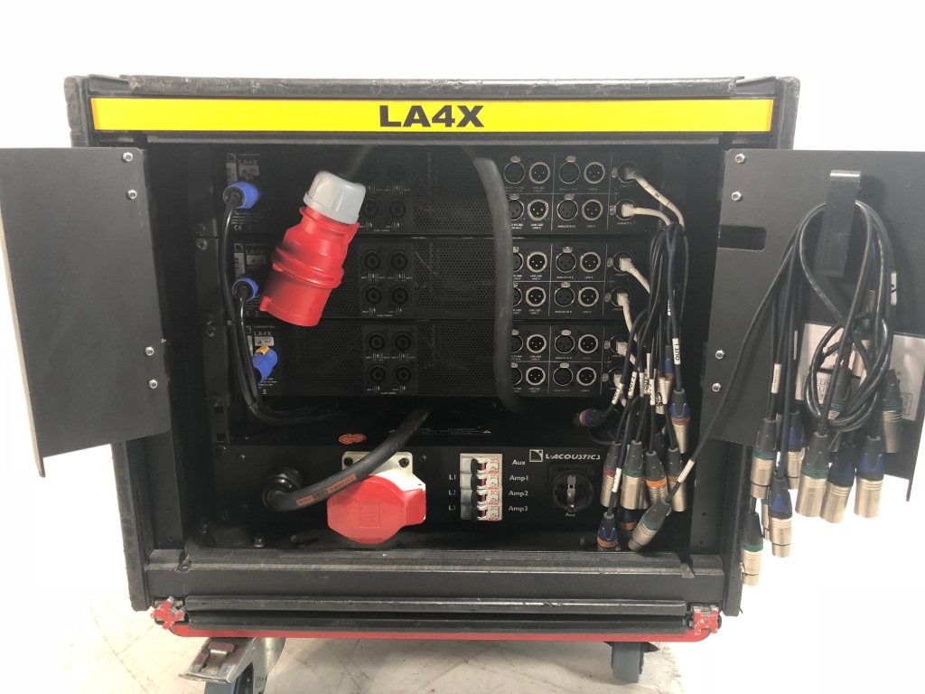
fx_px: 748
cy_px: 347
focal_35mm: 28
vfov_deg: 49.7
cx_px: 462
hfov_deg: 63.4
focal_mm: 3.99
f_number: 1.8
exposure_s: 1/15
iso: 64
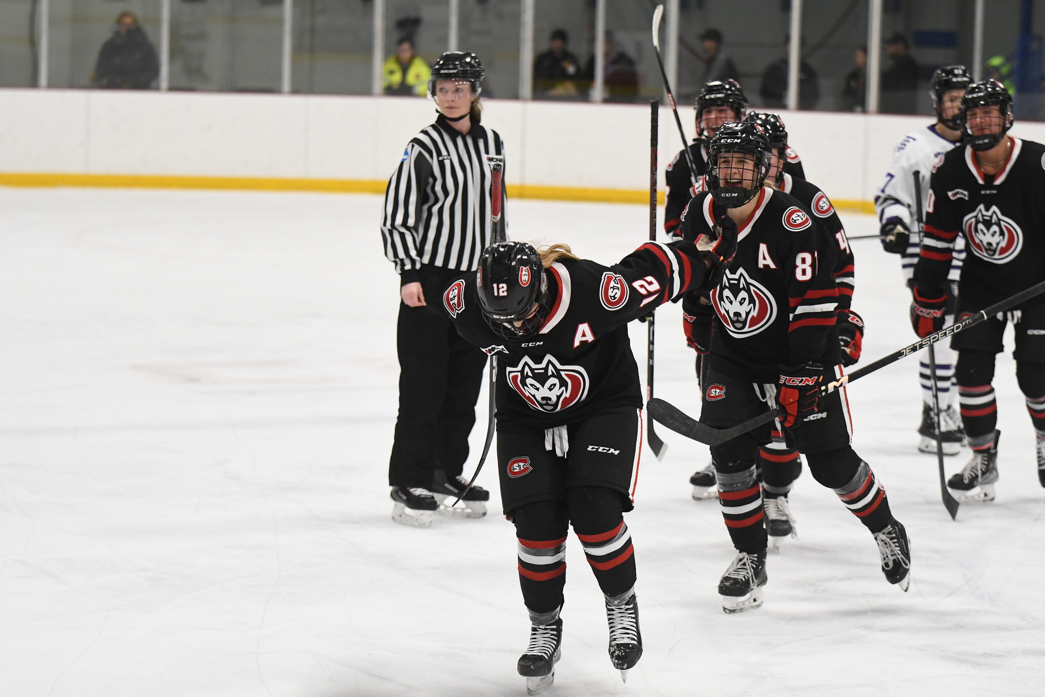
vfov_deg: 9.1
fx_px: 4353
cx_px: 522
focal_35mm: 150
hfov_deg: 13.7
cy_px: 348
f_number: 2.8
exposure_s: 1/1000
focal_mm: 100
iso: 2500
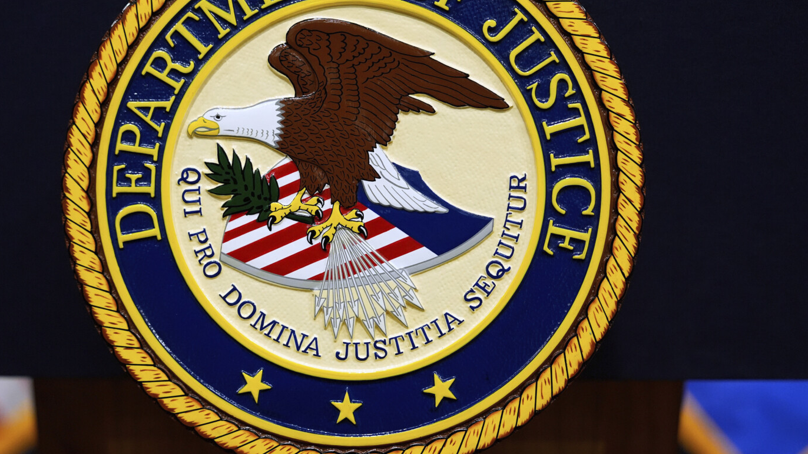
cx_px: 356
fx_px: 1307
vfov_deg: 19.7
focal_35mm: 61
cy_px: 190
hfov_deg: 34.3
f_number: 2.8
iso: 3200
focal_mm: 52
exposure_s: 1/500
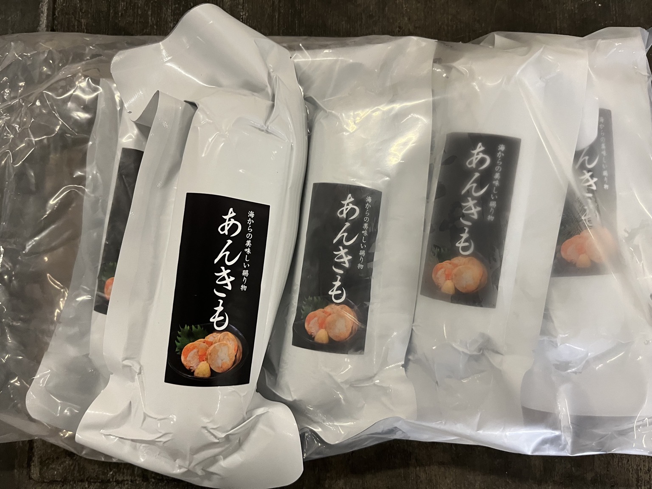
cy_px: 244
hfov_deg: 67.3
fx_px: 490
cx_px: 326
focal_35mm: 26
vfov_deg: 53.1
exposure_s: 1/50
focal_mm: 5.1
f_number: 1.6
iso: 320
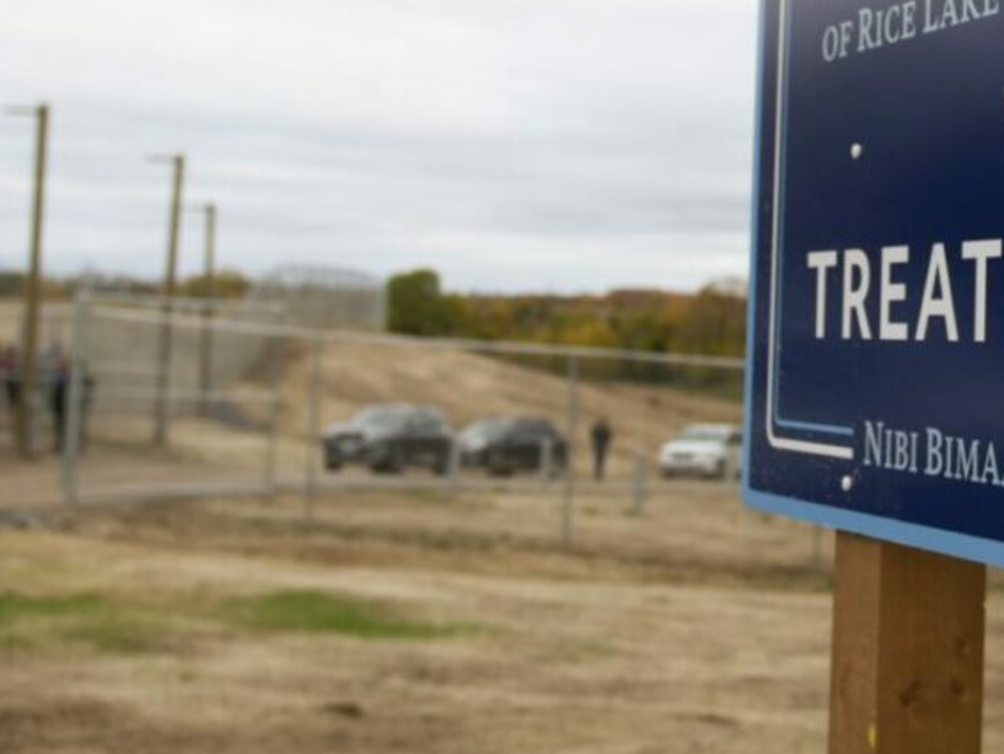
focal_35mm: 73
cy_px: 135
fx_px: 2118
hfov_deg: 26.0
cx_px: 859
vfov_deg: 19.9
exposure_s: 1/500
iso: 100
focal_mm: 28
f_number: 2.8
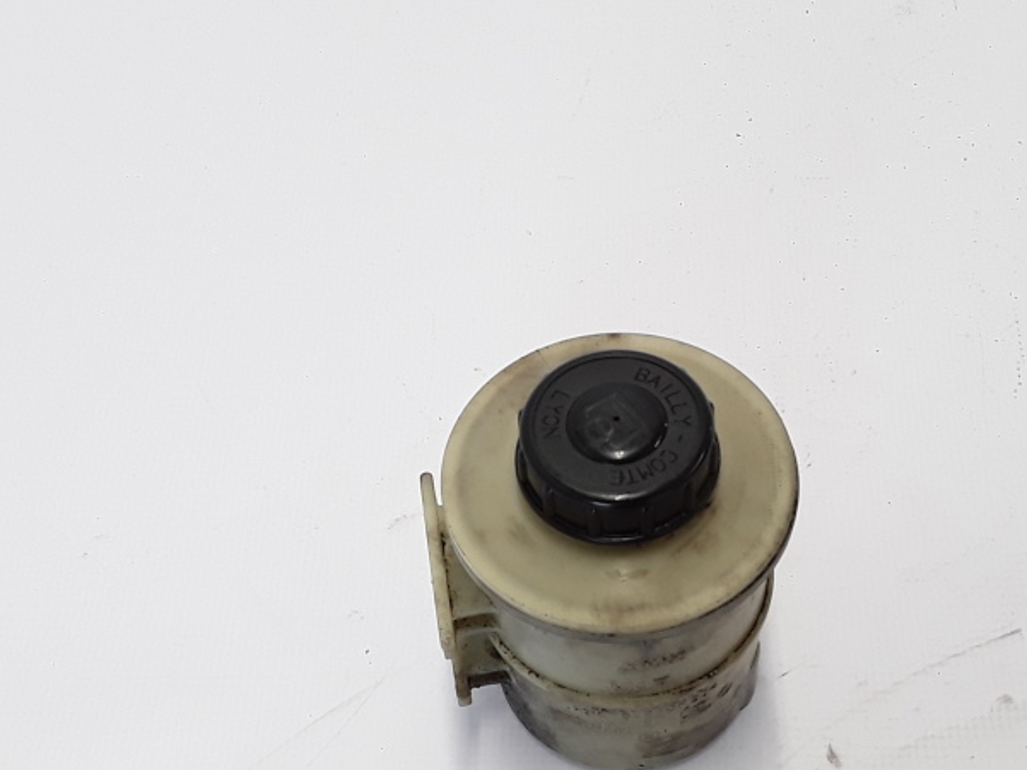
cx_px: 572
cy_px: 546
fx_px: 1365
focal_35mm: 46
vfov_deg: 31.1
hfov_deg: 41.2
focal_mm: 2.91
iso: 64
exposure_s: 1/50
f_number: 1.9
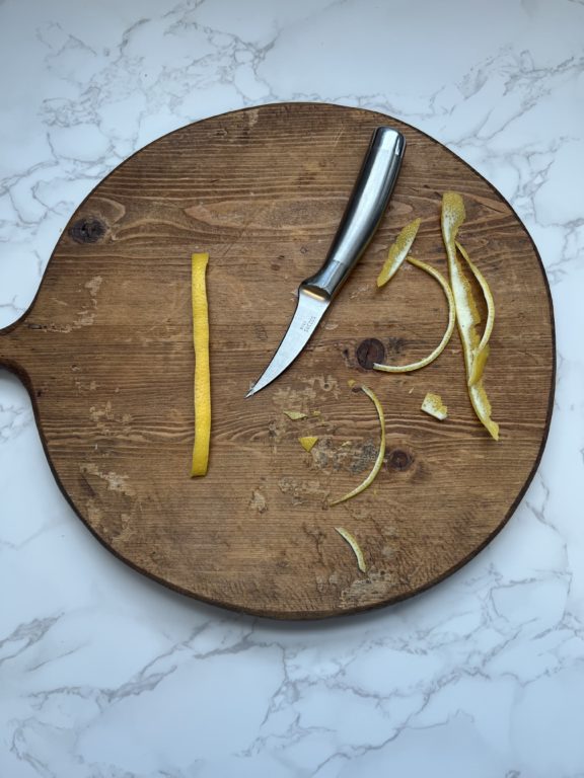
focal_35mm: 26
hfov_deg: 53.1
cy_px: 389
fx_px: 585
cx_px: 292
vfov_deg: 67.3
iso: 64
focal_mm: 5.7
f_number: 1.5
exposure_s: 1/120
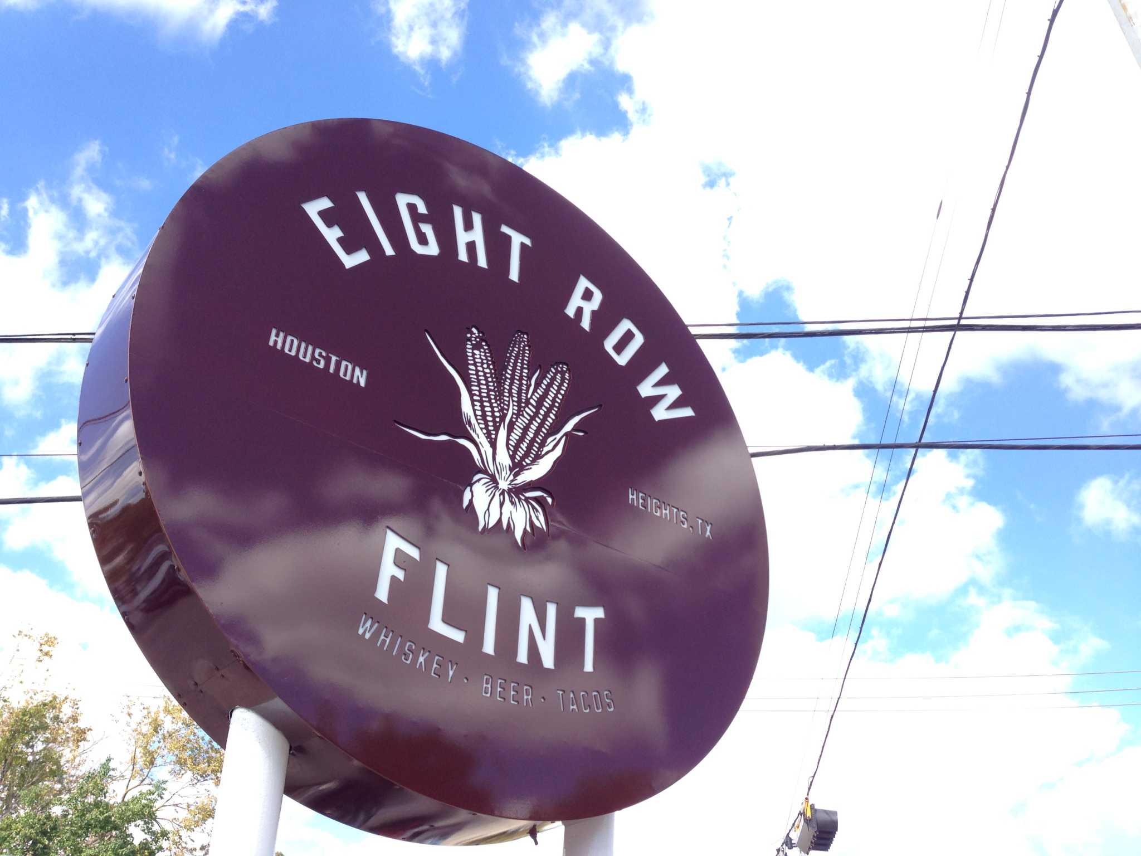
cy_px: 428
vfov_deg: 42.9
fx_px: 1088
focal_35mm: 33
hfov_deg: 55.4
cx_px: 570
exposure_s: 1/471
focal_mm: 4.12
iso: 50
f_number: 2.4
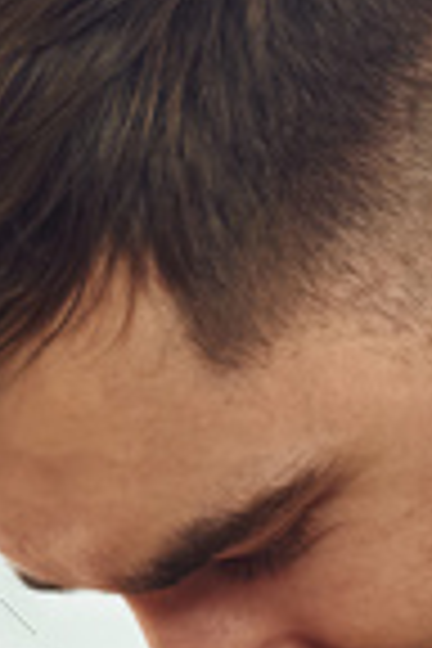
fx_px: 4878
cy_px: 1573
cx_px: 310
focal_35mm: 271
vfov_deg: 7.1
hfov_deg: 5.1
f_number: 3.2
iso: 1600
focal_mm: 44
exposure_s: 1/400
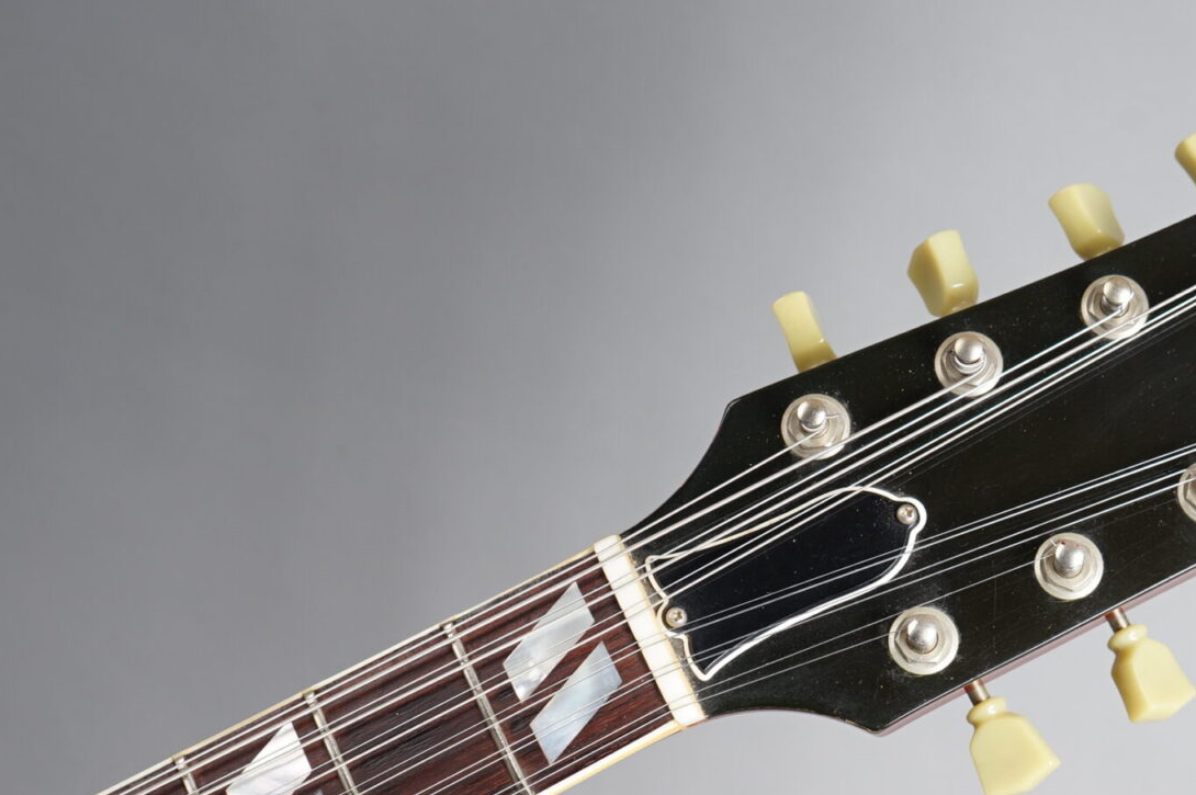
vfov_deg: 17.5
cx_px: 1109
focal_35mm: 77
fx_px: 2556
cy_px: 649
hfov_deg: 25.4
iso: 160
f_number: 7.1
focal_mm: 41
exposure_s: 1/125
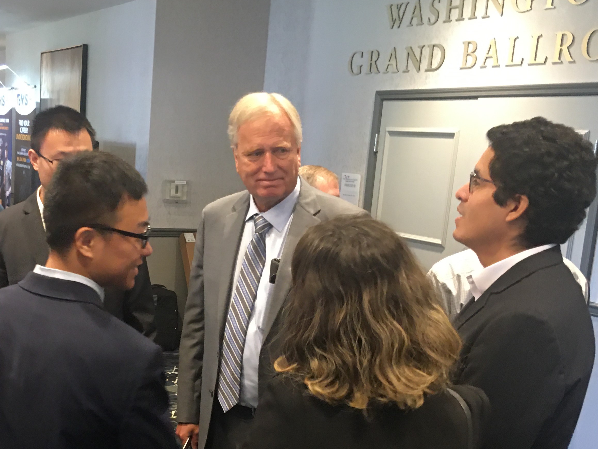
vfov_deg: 38.6
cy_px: 250
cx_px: 316
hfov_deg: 50.1
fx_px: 639
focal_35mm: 37
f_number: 2.2
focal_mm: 4.15
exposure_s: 1/15
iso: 100
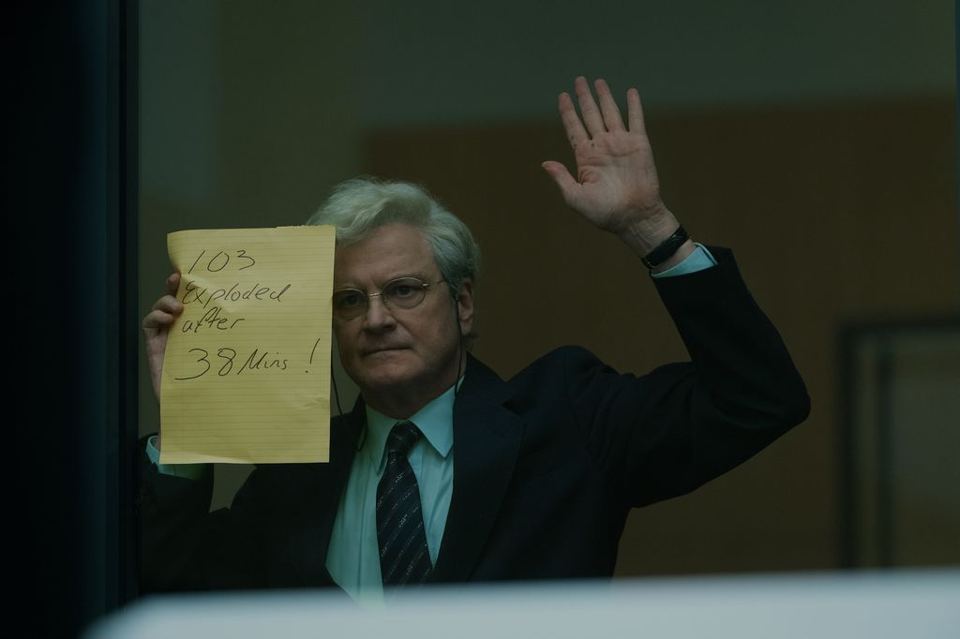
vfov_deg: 7.2
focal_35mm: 190
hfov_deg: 10.8
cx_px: 480
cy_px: 320
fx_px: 5065
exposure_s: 1/500
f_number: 2.8
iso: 3200
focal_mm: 190
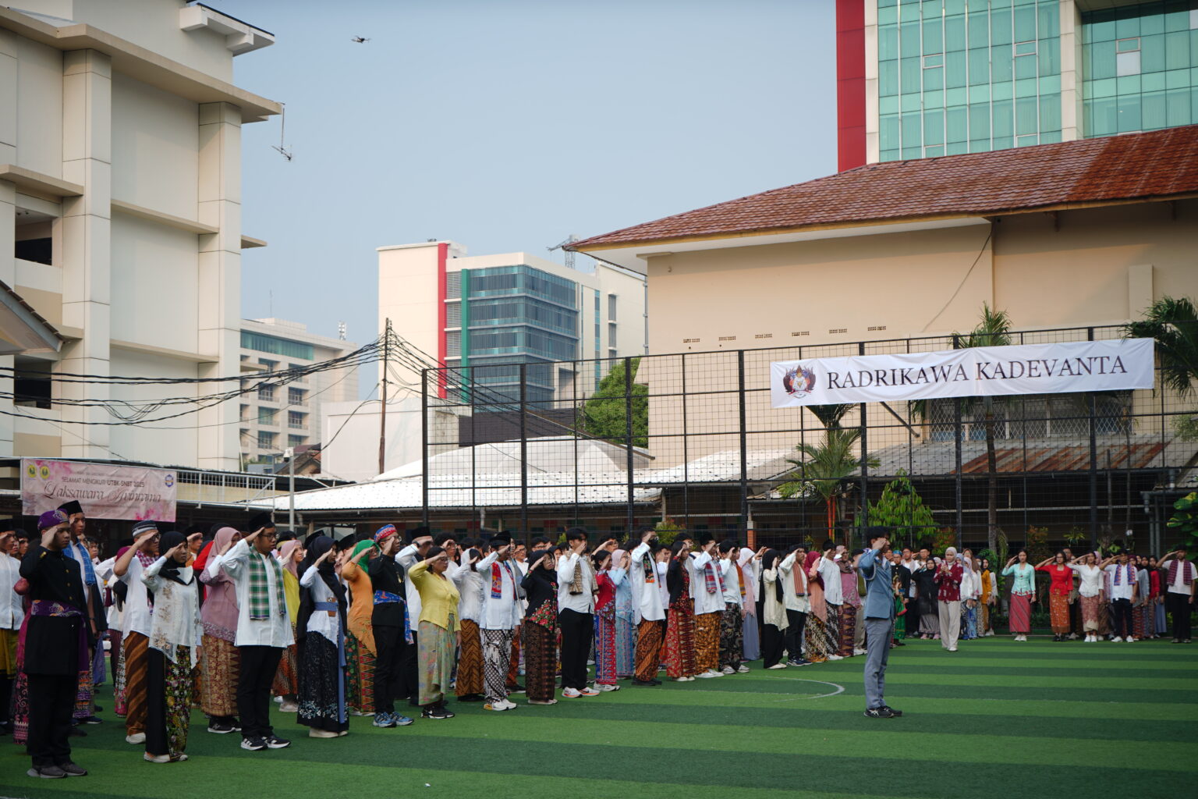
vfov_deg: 27.5
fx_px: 1630
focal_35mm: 49
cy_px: 400
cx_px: 599
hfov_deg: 40.3
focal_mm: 49
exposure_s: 1/200
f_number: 4.5
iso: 80
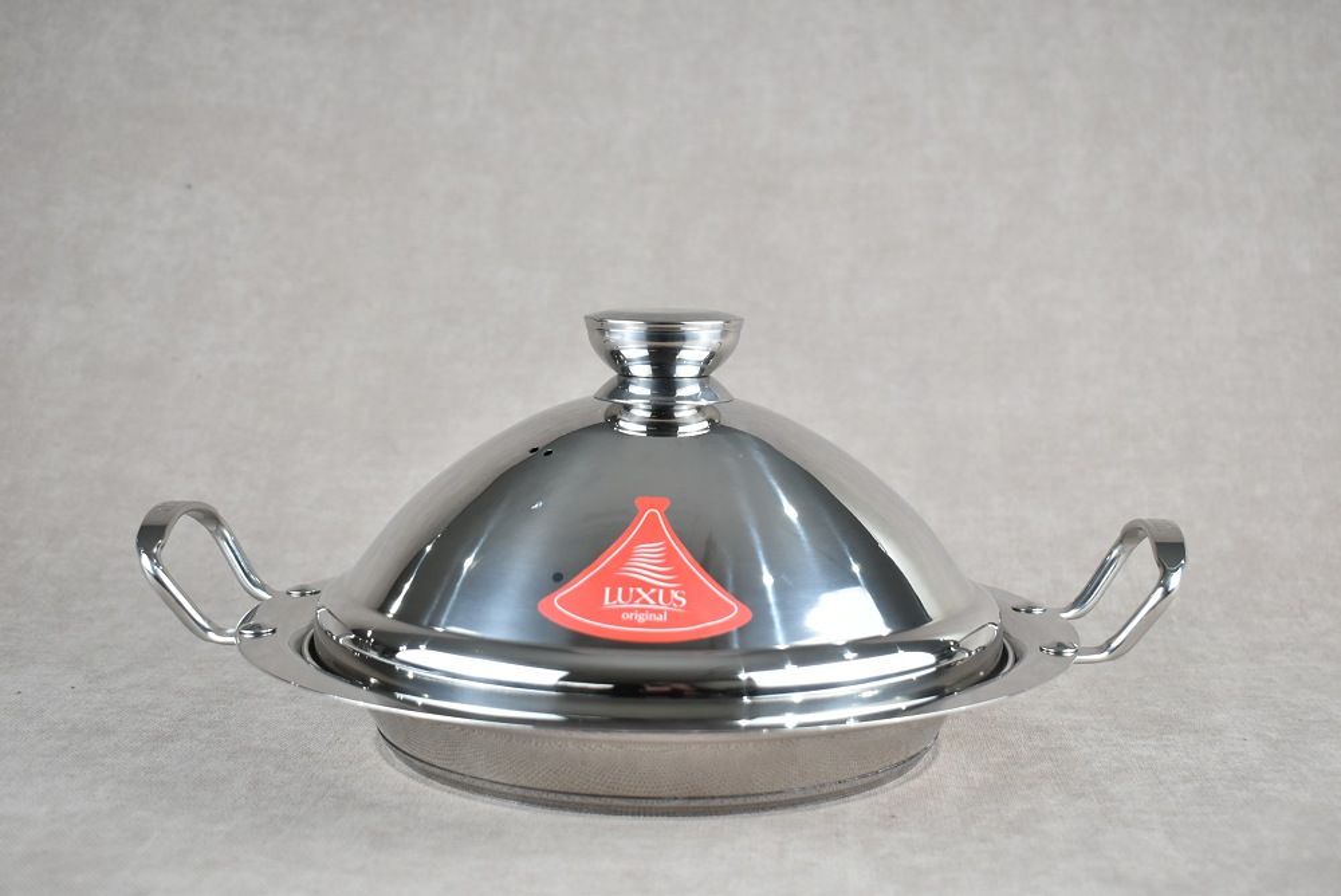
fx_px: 1789
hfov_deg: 41.1
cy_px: 448
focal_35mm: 48
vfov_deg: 28.1
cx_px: 670
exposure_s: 1/100
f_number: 4.5
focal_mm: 32
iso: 800
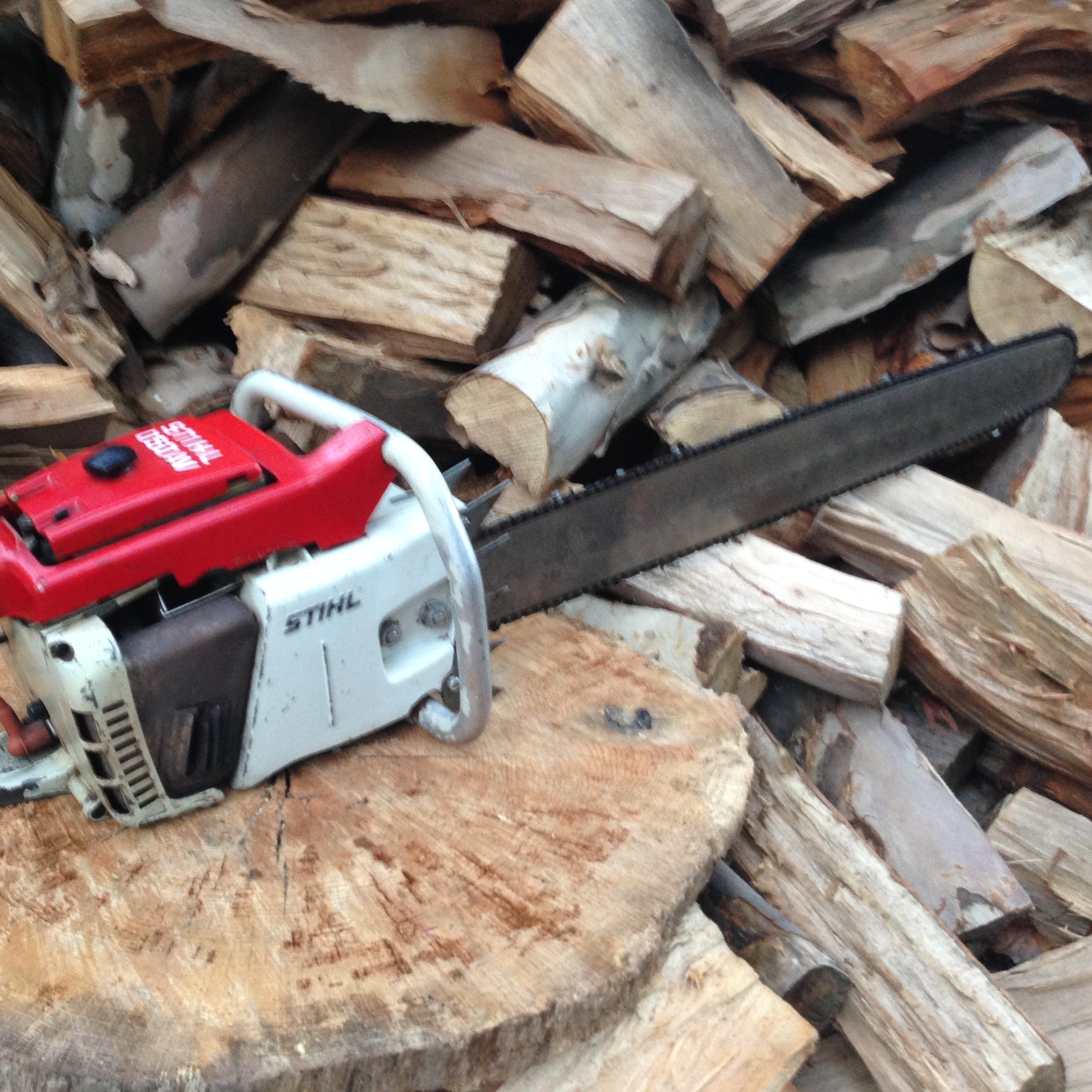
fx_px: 1428
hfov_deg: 41.5
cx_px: 400
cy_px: 535
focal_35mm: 40
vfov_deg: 41.9
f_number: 2.4
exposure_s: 1/20
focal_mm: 4.12
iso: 160
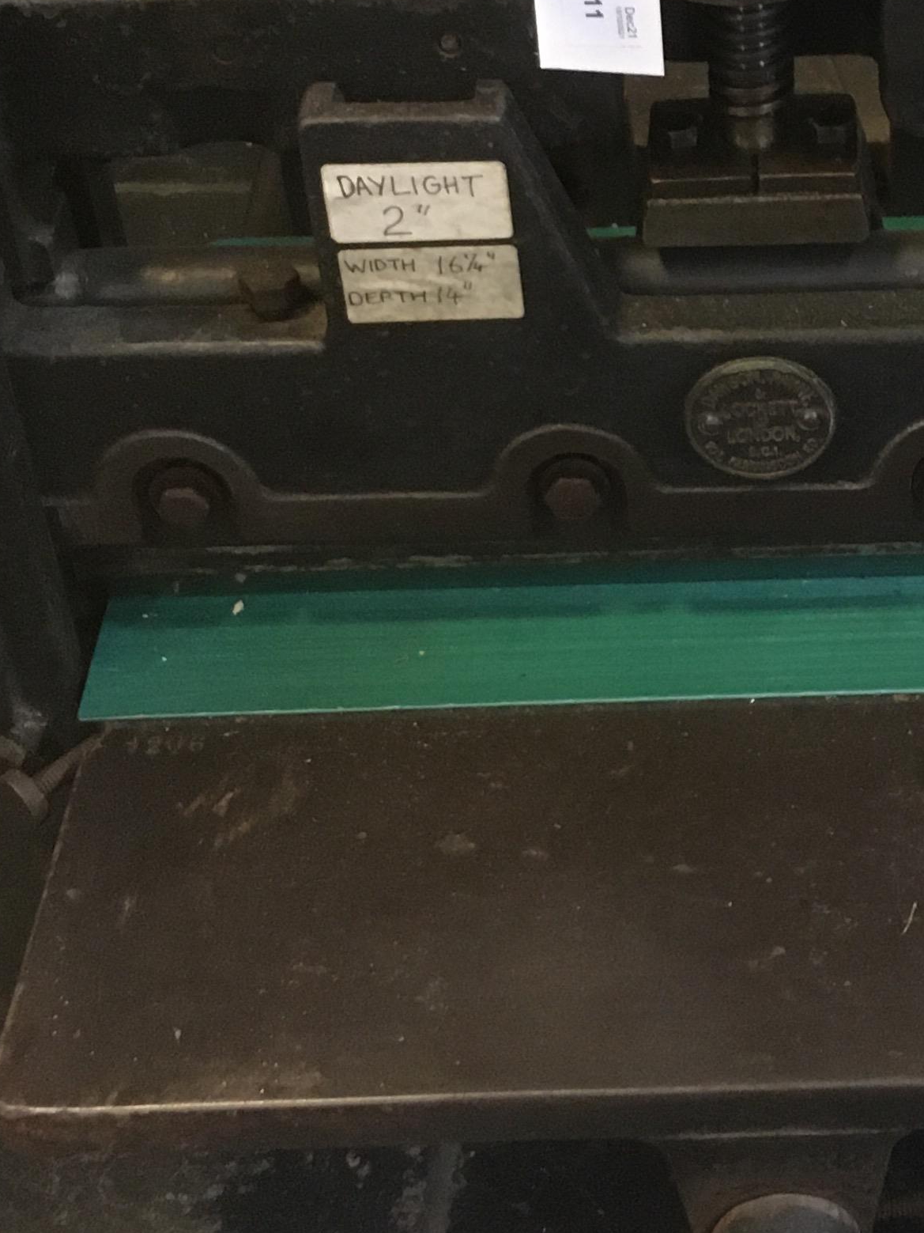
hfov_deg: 19.2
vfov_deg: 25.8
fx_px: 2670
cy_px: 394
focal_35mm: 75
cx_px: 881
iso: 400
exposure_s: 1/17
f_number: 2.2
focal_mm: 4.15
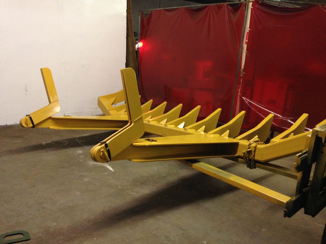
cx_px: 163
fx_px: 311
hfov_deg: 55.4
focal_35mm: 33
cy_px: 122
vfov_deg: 42.9
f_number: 2.4
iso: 250
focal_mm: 4.12
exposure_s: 1/20
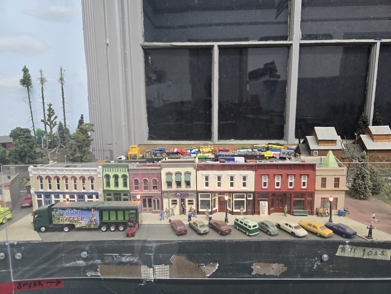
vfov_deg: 58.9
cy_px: 147
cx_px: 196
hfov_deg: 73.9
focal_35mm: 23
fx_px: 260
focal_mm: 6.3
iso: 400
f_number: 1.7
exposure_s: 1/120
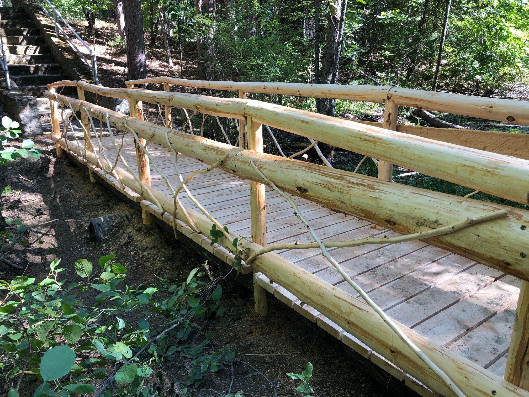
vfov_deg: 49.7
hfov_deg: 63.4
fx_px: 428
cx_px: 264
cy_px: 198
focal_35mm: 28
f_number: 1.8
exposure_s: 1/120
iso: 25
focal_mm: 3.99
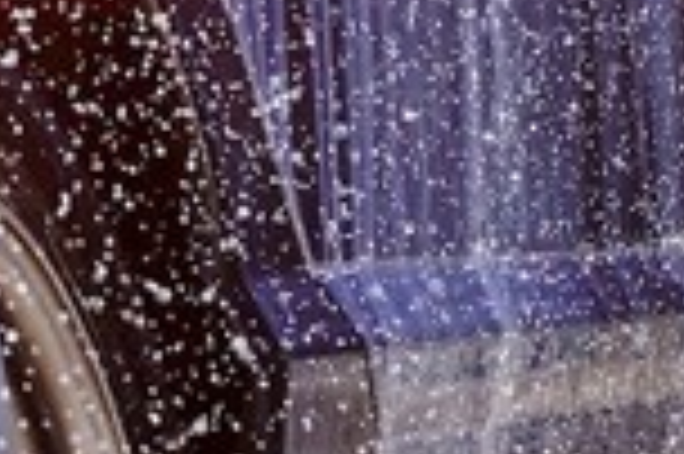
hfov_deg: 2.9
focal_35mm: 710
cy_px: -692
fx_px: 13475
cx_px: 626
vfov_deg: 1.9
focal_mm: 105
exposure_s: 1/2000
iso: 200
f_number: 3.5
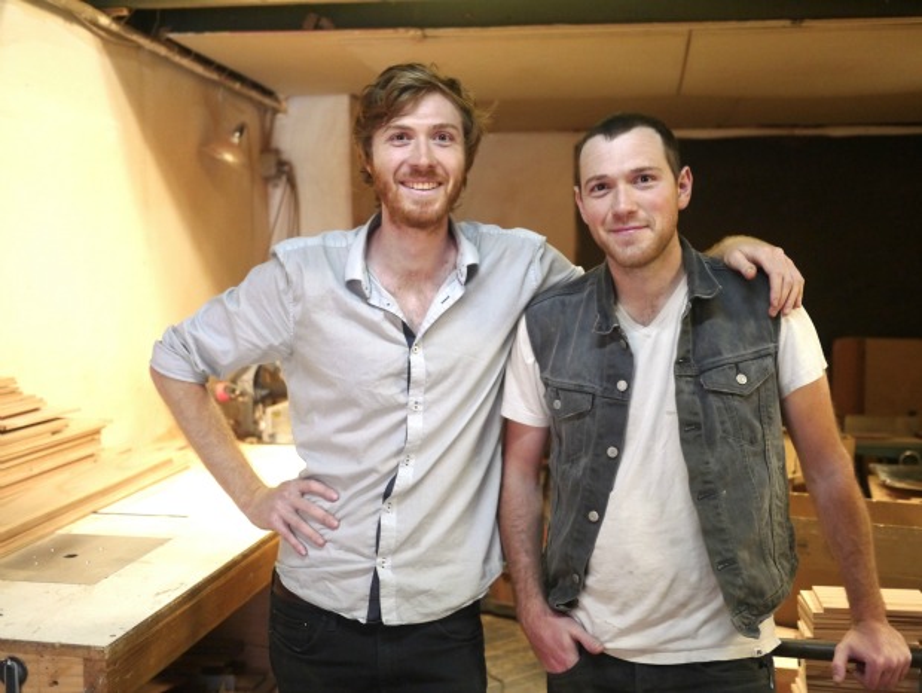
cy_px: 346
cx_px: 461
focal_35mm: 40
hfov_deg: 46.8
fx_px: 1066
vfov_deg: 36.0
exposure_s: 1/125
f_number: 1.7
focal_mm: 20
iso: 800
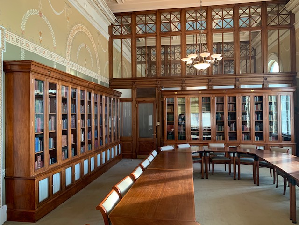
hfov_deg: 67.3
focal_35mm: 26
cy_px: 112
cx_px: 150
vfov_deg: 53.1
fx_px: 225
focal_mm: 4.25
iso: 250
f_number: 1.8
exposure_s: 1/60
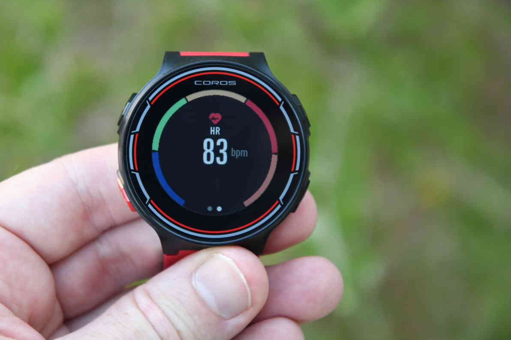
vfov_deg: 9.5
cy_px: 146
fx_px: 2058
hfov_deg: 14.2
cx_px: 230
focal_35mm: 145
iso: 900
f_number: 4
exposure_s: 1/125
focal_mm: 80
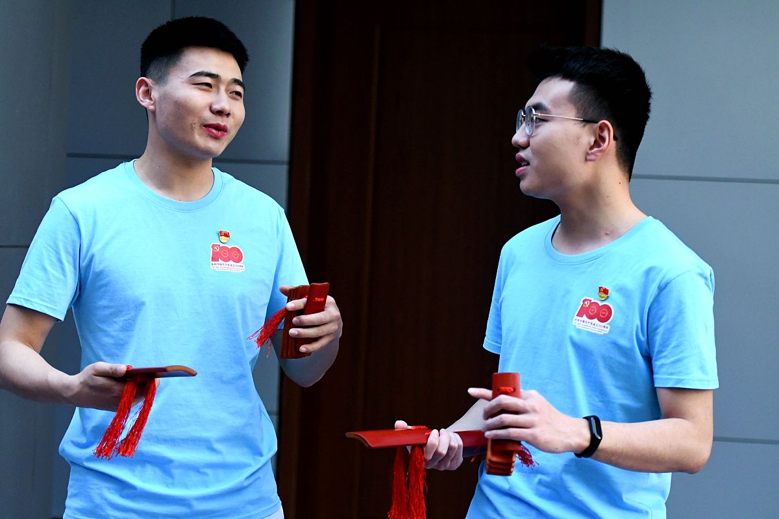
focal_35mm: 105
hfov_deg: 19.5
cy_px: 260
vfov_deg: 13.0
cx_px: 390
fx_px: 2272
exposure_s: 1/1600
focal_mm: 70
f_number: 3.2
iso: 3200
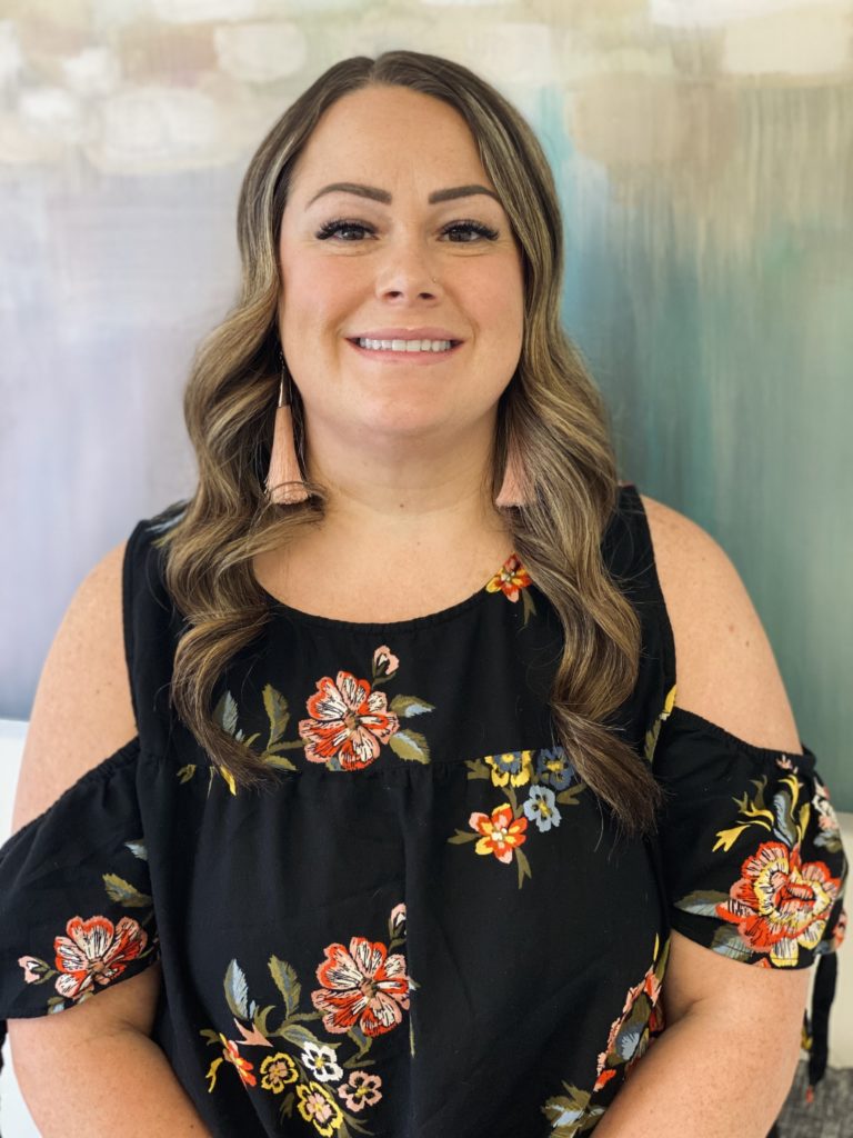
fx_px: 1708
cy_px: 569
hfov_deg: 28.0
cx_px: 426
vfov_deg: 36.8
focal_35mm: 52
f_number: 2
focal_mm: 6
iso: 200
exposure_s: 1/120
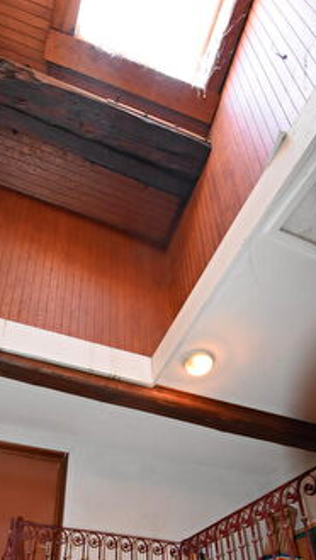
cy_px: 442
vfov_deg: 67.6
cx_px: 109
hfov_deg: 45.4
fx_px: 372
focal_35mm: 25
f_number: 4.5
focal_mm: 10
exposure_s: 1/60
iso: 2500
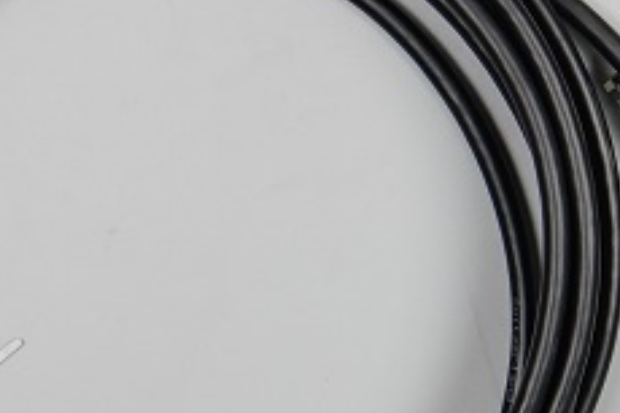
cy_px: 3
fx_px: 2616
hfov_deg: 13.5
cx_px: 447
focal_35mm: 152
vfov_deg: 9.0
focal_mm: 35
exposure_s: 1/40
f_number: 8
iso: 640
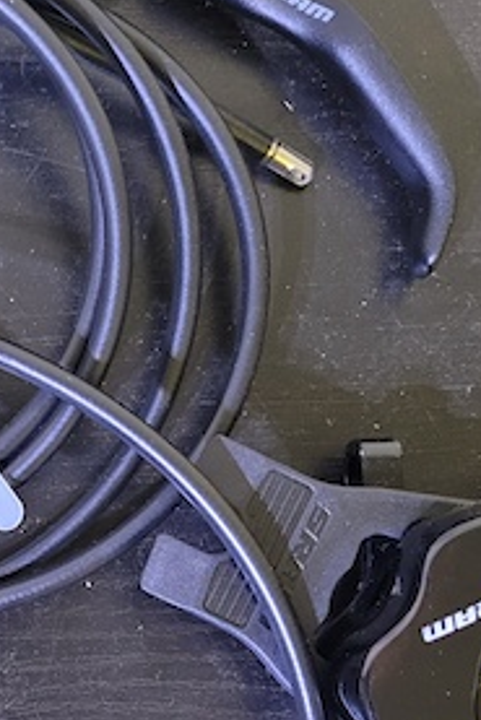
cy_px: 616
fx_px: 1561
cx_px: -130
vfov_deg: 25.4
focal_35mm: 78
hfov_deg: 16.6
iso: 640
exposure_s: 1/29
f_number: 1.8
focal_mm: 5.4
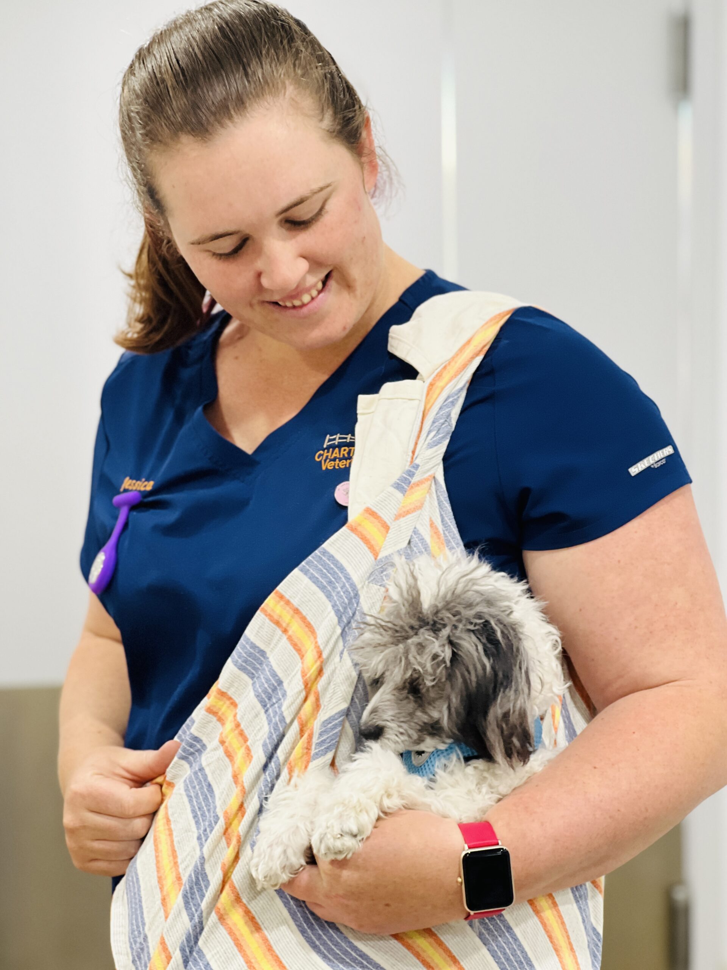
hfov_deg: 19.1
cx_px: 364
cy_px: 485
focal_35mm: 77
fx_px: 2156
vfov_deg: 25.3
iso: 250
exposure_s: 1/33
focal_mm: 9
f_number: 2.8
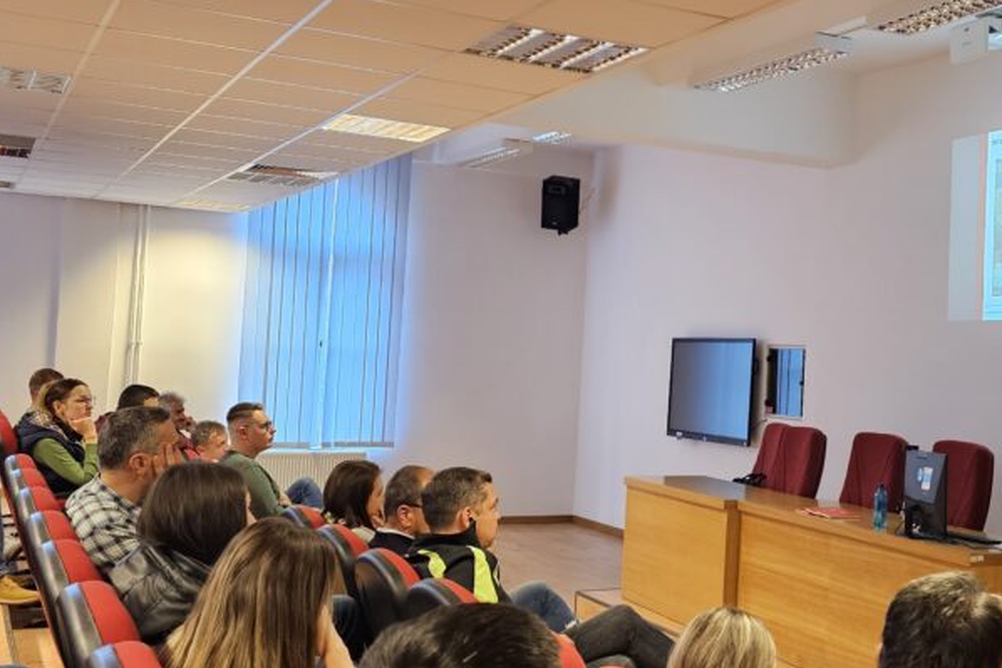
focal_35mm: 48
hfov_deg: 39.8
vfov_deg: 28.1
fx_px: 1336
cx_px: 774
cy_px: 311
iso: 320
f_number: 1.7
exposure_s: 1/40
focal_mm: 6.3
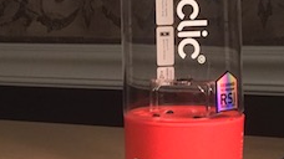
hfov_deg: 23.9
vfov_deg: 13.5
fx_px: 670
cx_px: 128
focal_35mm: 89
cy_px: 112
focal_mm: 3.3
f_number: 2.4
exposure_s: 1/17
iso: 200
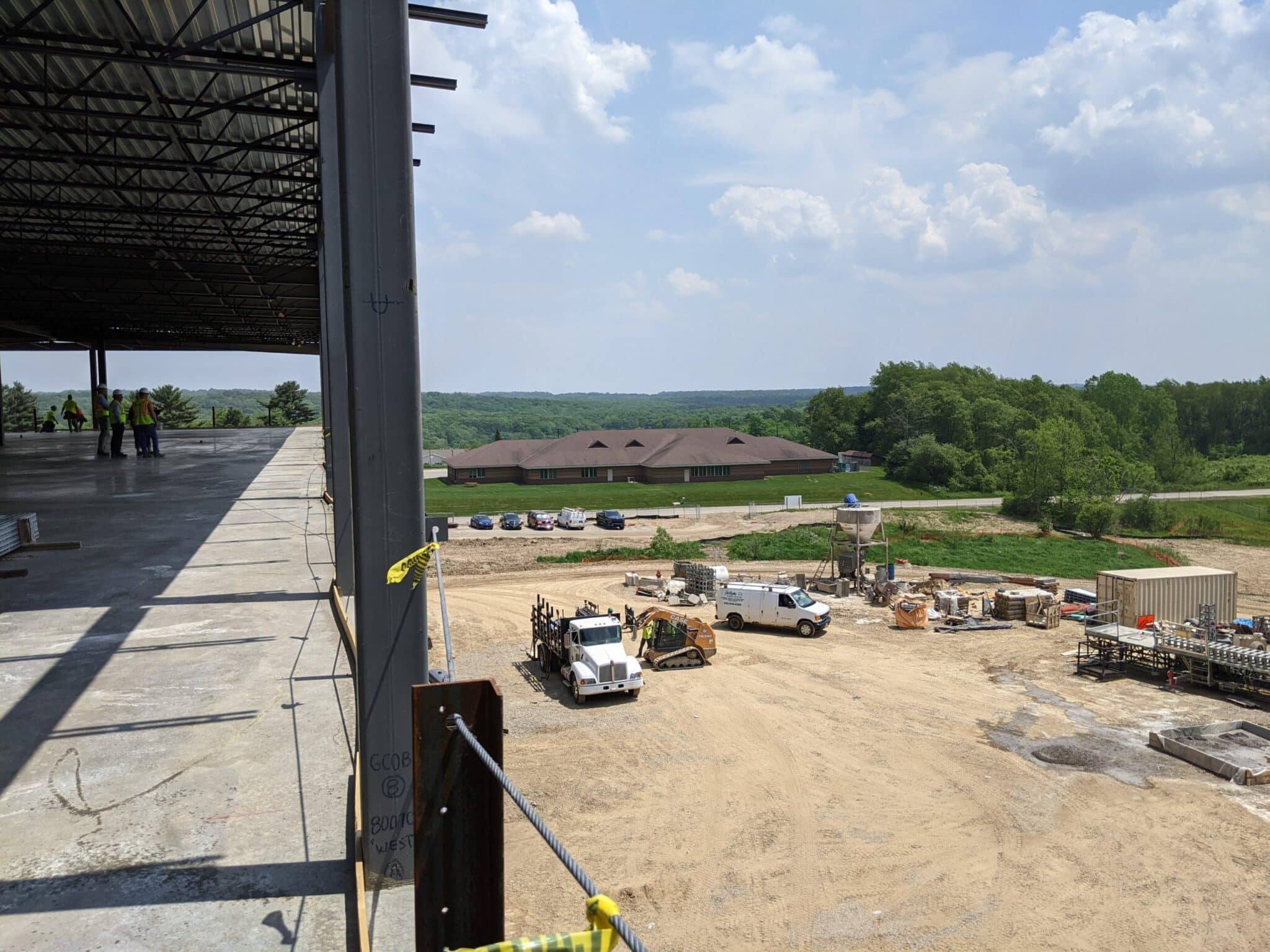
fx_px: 991
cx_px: 635
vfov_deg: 51.4
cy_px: 476
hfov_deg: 65.3
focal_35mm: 27
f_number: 1.8
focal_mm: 4.44
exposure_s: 1/4695
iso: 78
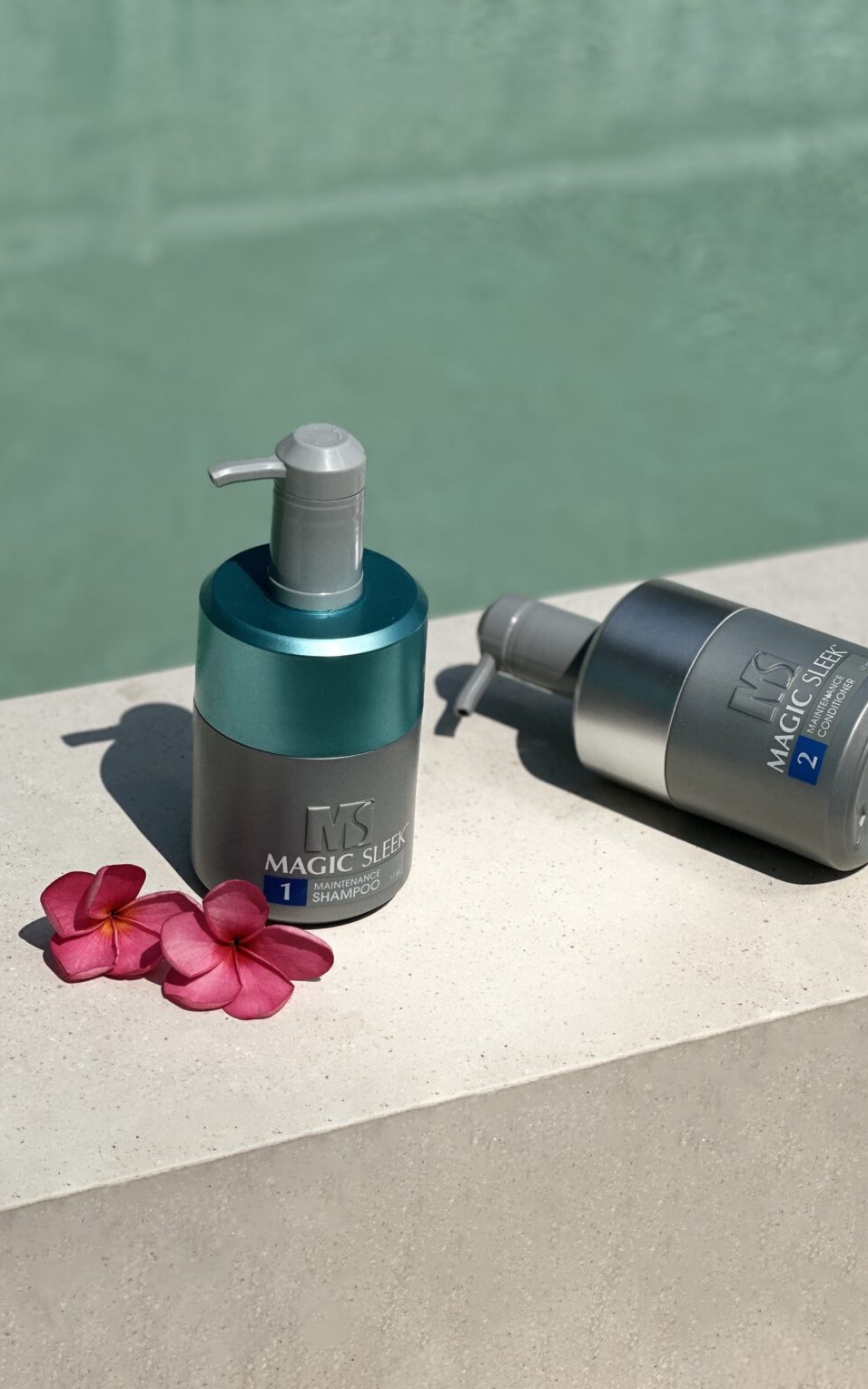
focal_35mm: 82
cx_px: 463
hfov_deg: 15.9
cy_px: 693
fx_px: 3103
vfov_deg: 25.2
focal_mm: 9
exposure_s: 1/2538
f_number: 2.8
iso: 32
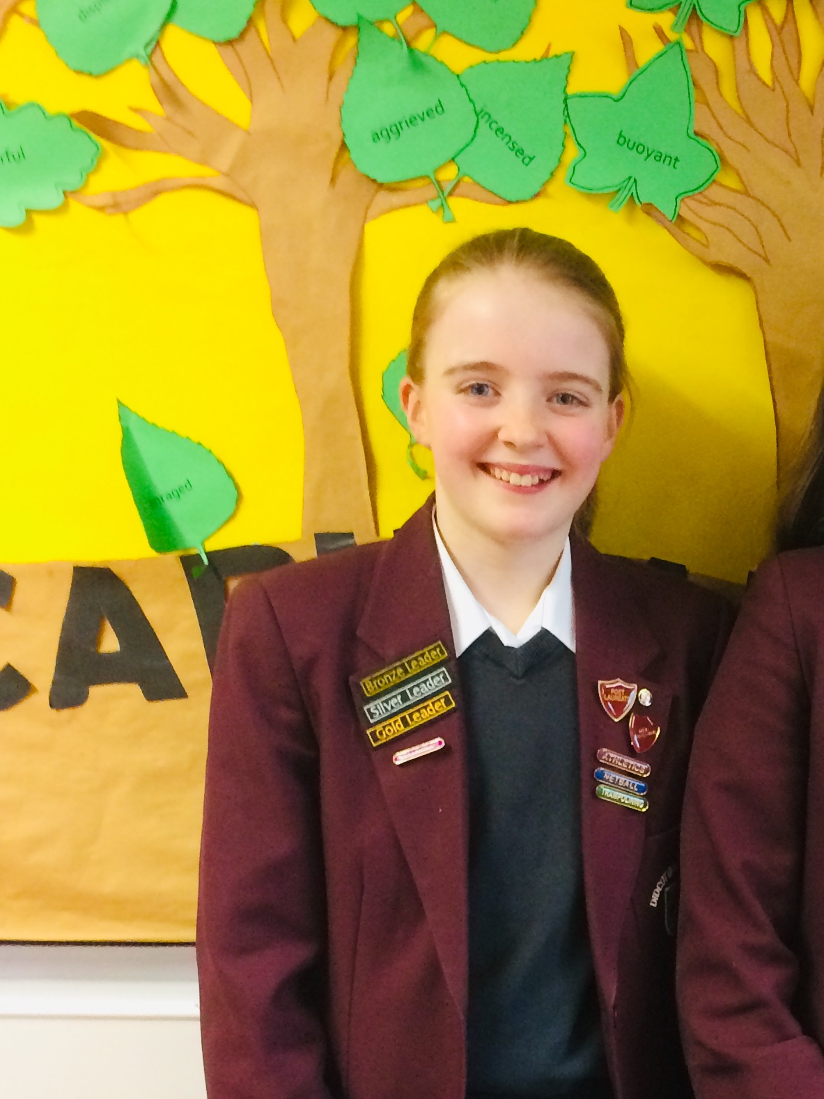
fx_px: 1905
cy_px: 880
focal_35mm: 60
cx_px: 737
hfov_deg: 23.8
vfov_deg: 31.4
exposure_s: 1/33
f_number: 2.2
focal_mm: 4.15
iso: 250
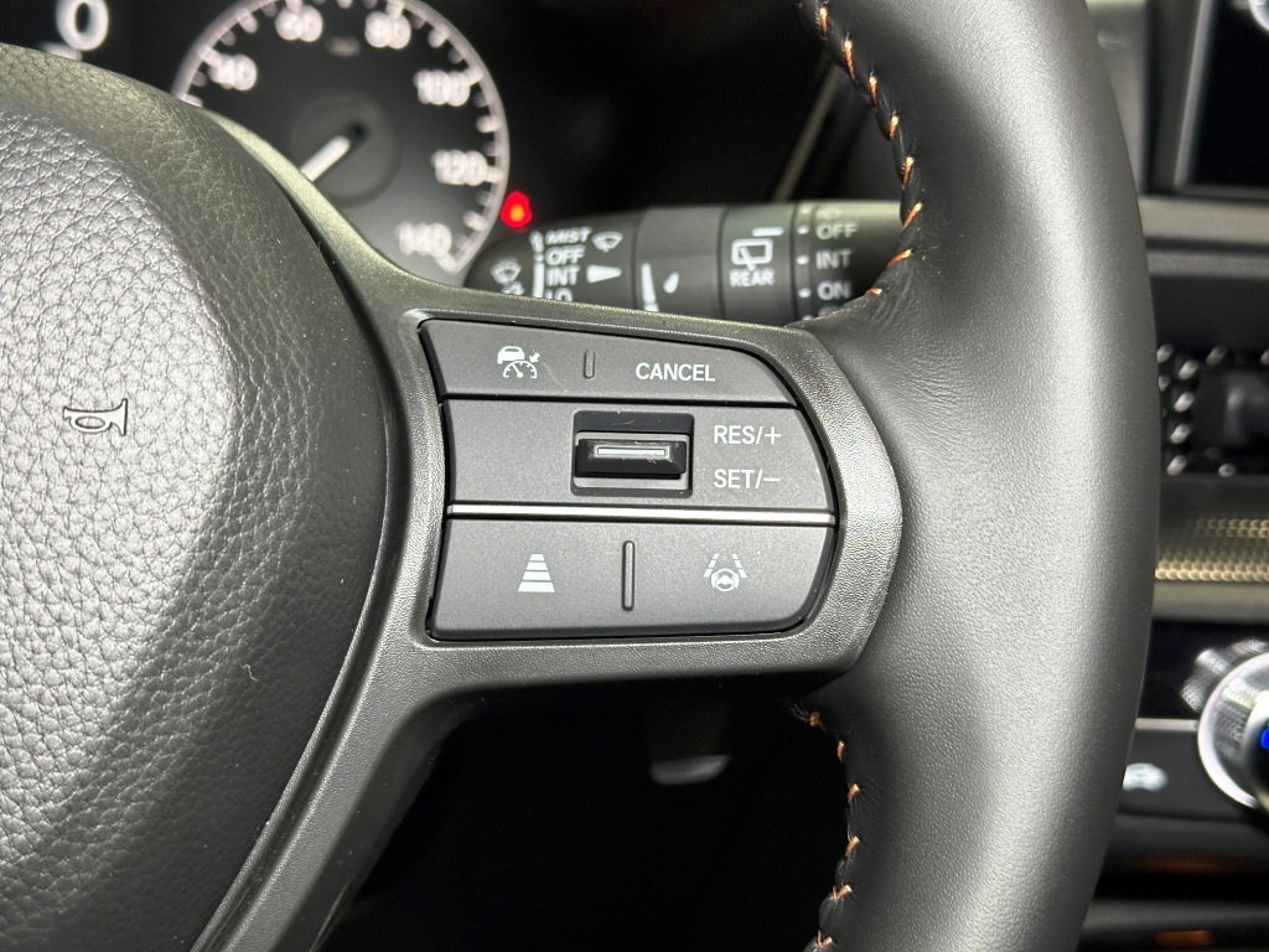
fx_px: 1760
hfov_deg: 39.7
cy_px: 476
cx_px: 634
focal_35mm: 48
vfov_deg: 30.3
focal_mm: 6.86
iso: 320
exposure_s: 1/40
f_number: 1.78
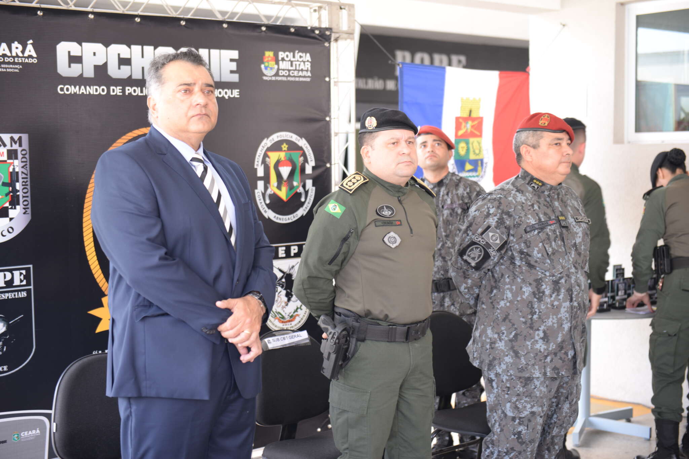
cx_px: 344
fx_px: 1072
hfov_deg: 35.6
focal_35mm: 56
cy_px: 230
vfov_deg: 24.2
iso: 160
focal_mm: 56
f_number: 3.2
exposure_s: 1/40
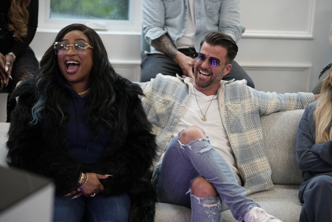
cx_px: 166
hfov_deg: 15.1
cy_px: 111
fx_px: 1254
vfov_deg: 10.1
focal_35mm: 136
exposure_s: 1/200
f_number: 3.5
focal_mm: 136
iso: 2500
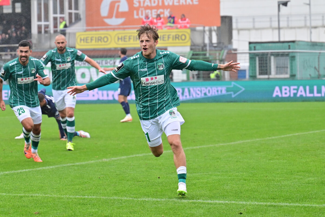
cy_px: 108
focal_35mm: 101
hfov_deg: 20.2
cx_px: 162
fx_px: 912
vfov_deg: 13.6
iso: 2500
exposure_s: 1/3200
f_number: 4
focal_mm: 101
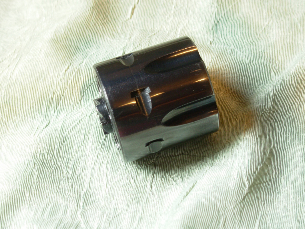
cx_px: 152
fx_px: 722
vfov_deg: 18.0
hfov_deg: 23.8
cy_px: 114
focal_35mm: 82
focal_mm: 13.5
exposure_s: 1/8
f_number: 3.7
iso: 77
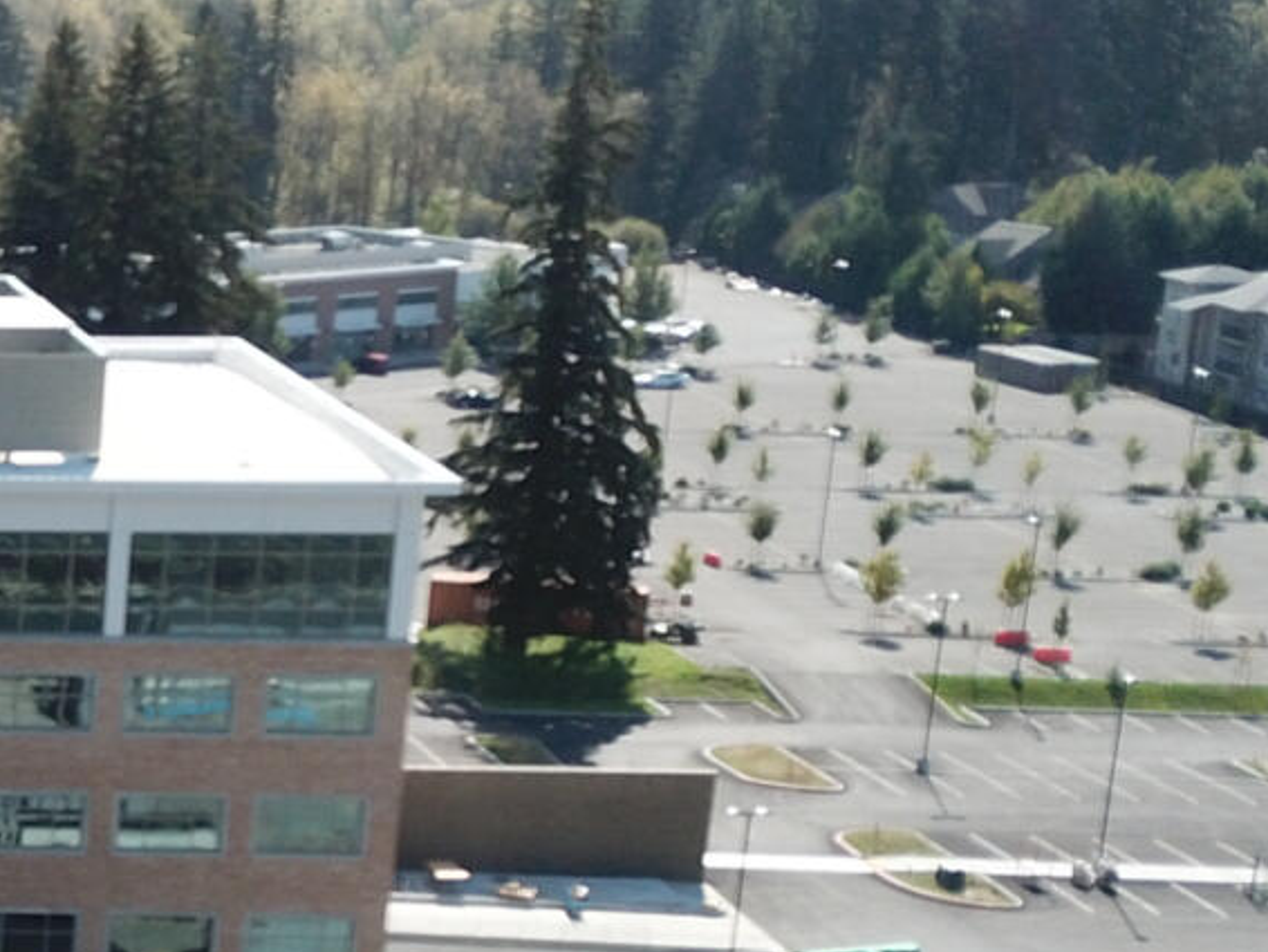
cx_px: -970
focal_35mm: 94
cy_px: 804
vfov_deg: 15.6
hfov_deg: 17.3
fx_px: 3445
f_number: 2.2
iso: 100
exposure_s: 1/791
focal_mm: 4.73
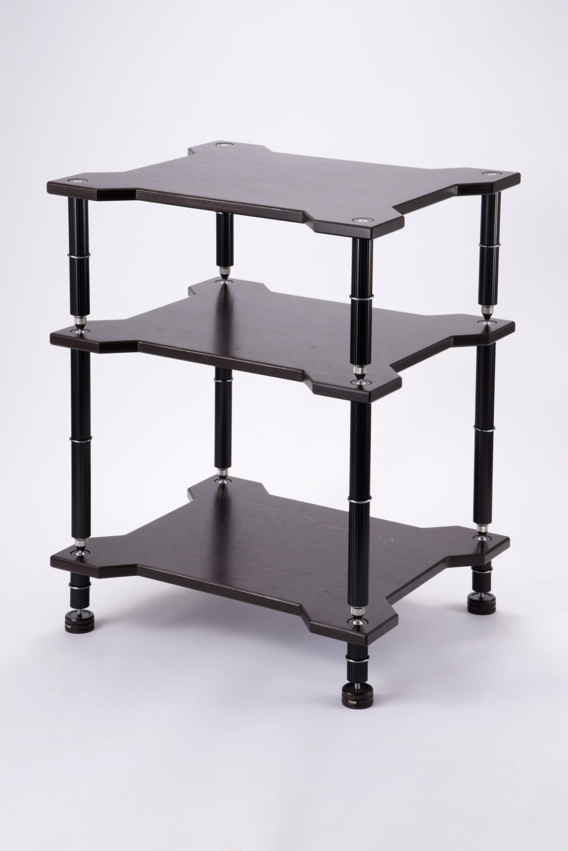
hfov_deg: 15.9
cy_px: 426
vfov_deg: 23.6
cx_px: 284
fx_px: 2033
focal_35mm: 86
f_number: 22
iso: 80
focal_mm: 86
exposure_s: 1/60
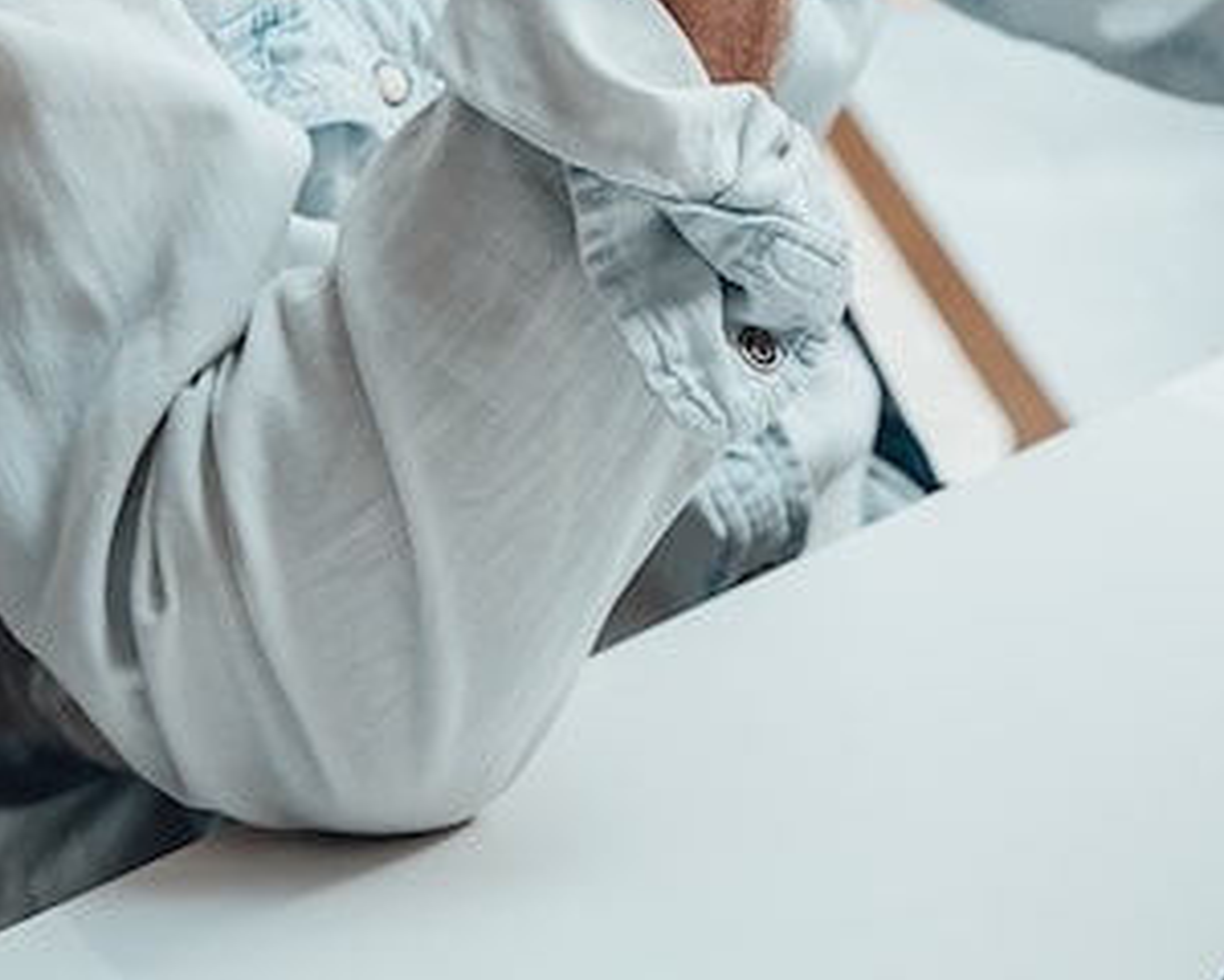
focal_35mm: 140
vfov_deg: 10.6
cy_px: -508
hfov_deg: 13.6
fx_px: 5072
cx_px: 1200
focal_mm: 35
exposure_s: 1/100
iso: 400
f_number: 3.5
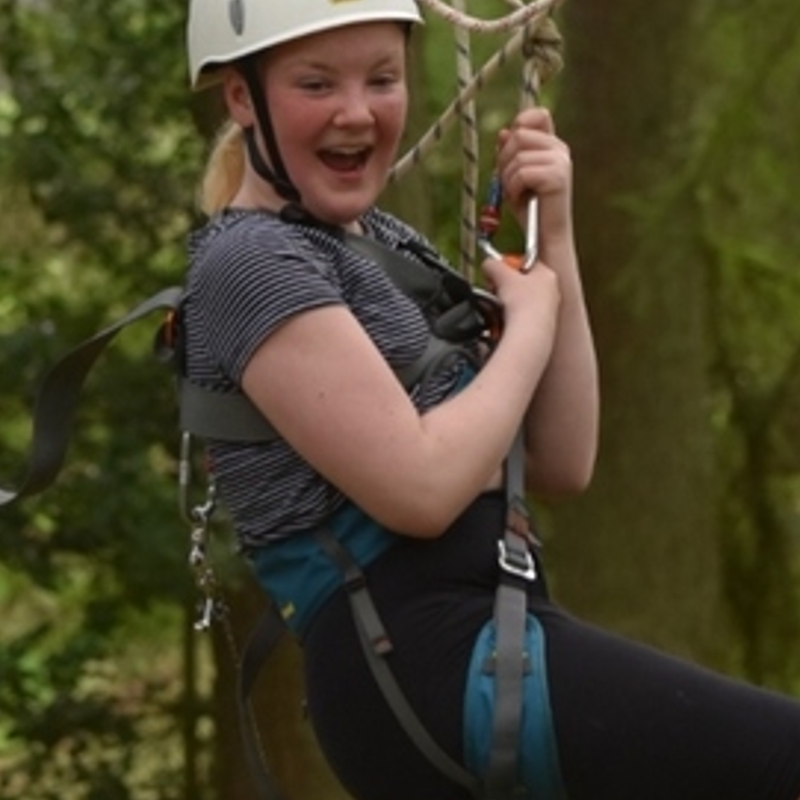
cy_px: 118
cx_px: 329
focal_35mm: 324
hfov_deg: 5.4
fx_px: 8472
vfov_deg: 5.4
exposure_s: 1/1000
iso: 640
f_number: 4.5
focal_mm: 86
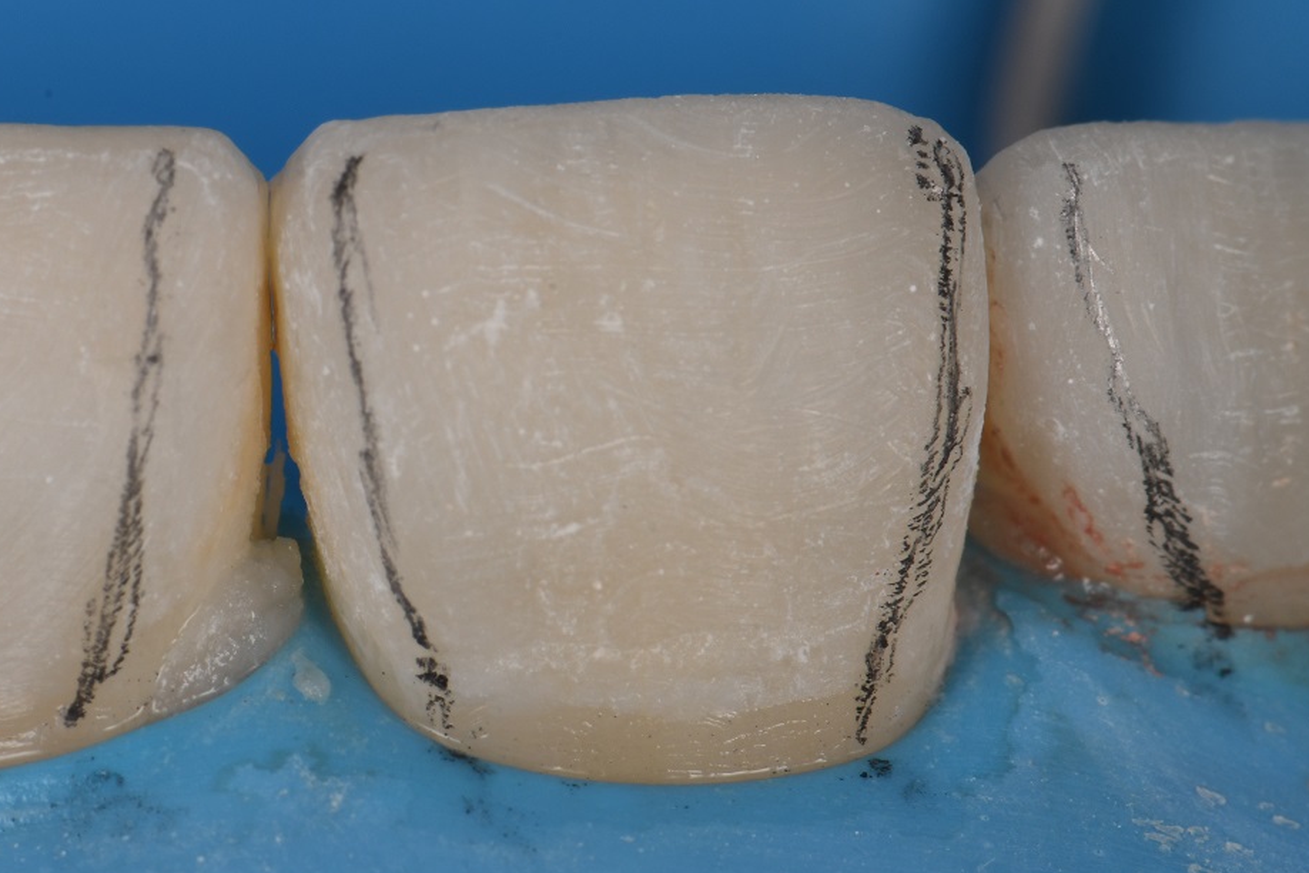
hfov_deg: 8.7
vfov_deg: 5.8
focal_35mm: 236
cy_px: 382
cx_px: 339
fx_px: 8581
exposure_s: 1/160
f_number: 32
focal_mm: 105
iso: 200
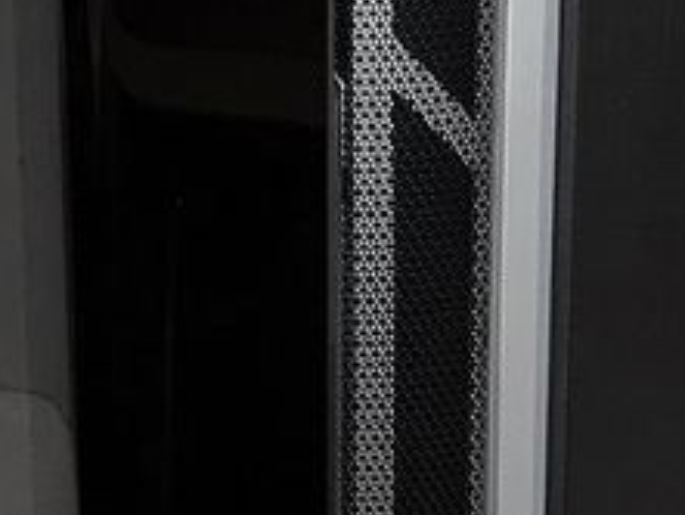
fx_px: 3009
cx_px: 211
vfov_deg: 9.8
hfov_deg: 13.0
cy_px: 344
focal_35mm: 152
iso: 40
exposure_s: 1/15
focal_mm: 3.99
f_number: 1.8
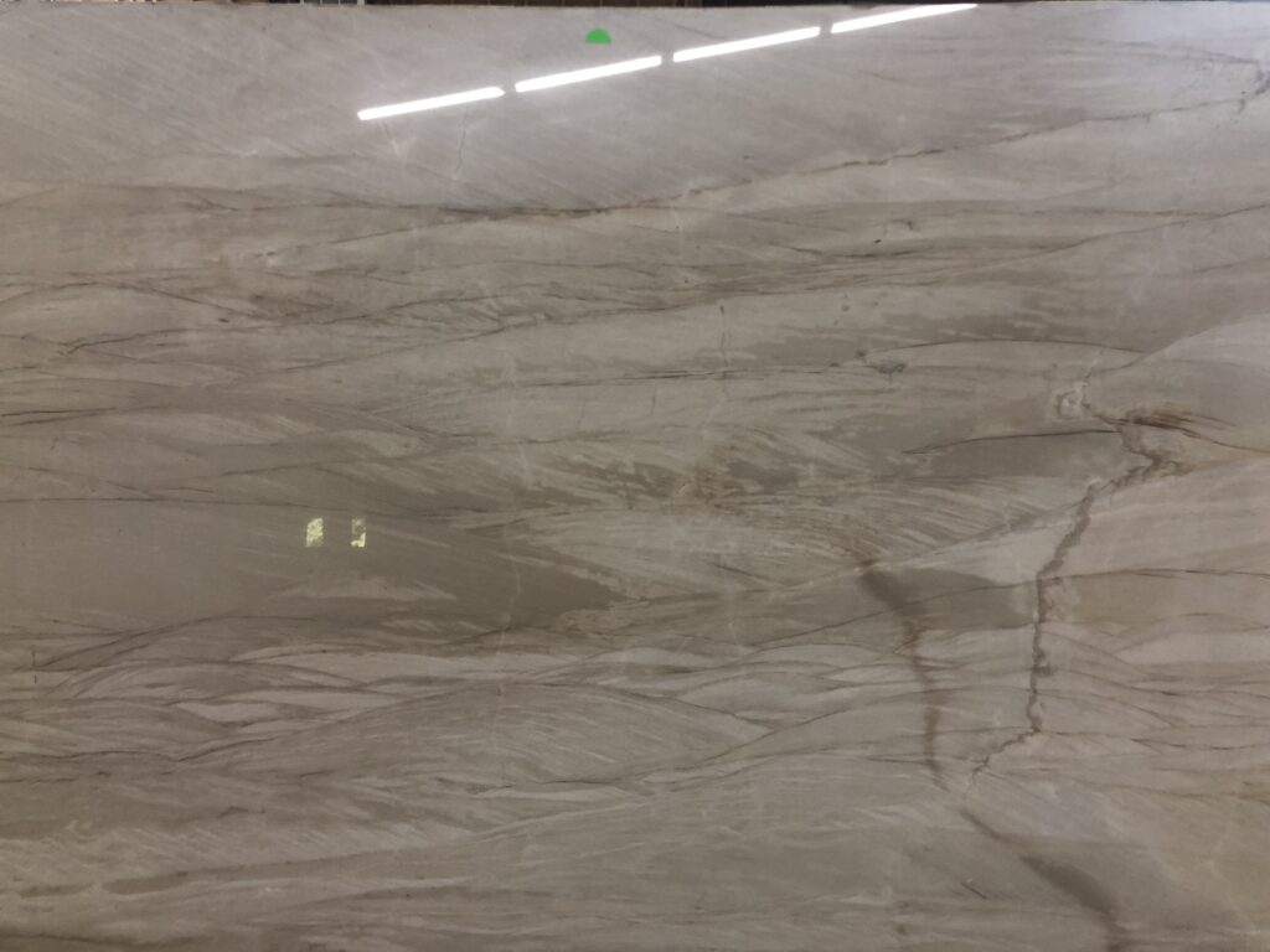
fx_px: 1027
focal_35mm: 28
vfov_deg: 49.7
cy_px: 476
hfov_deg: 63.4
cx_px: 635
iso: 40
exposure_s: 1/17
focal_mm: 4
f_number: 1.8
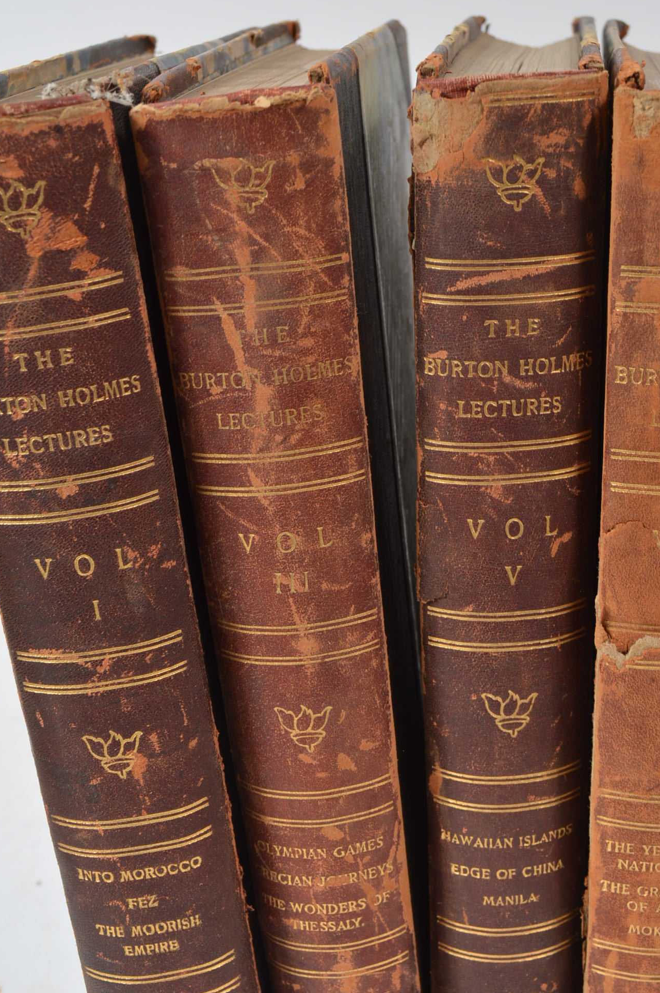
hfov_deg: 22.2
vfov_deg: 32.8
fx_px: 1680
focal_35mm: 61
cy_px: 580
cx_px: 328
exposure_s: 1/100
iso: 100
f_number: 9
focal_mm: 26
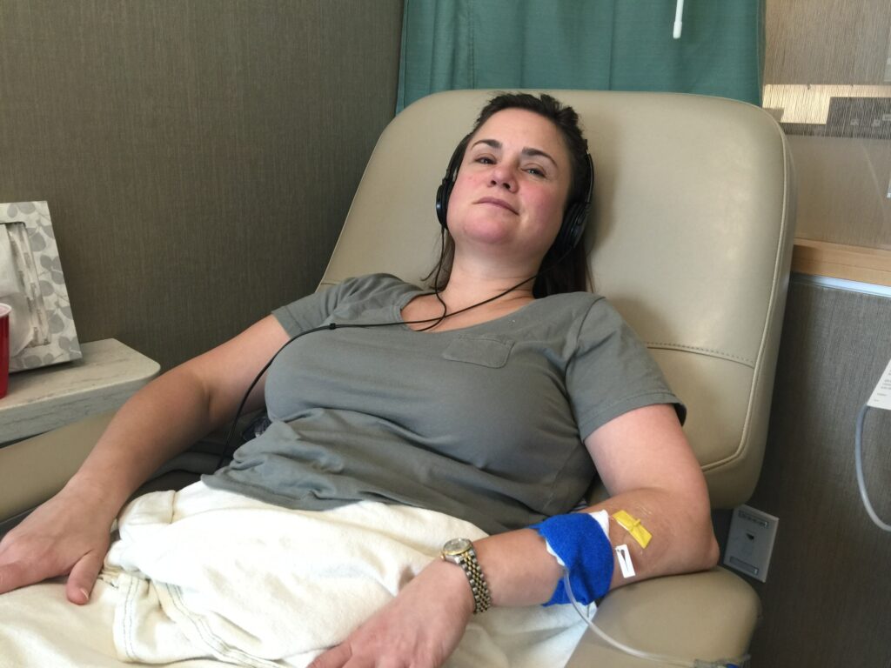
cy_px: 334
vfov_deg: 48.2
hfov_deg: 61.7
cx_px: 446
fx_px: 746
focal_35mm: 29
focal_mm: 4.15
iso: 50
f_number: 2.2
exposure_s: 1/30
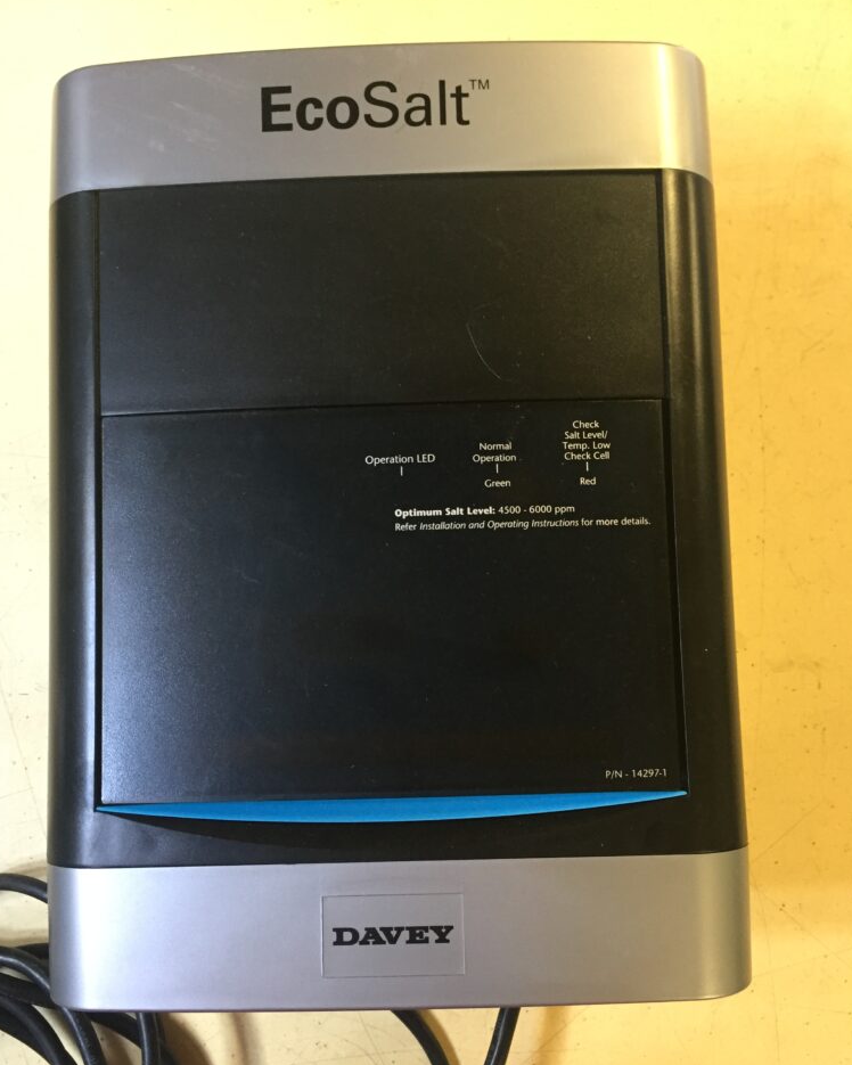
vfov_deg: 57.1
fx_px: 977
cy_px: 575
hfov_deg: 47.1
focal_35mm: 31
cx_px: 428
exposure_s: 1/33
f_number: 2.2
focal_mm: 4.15
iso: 200
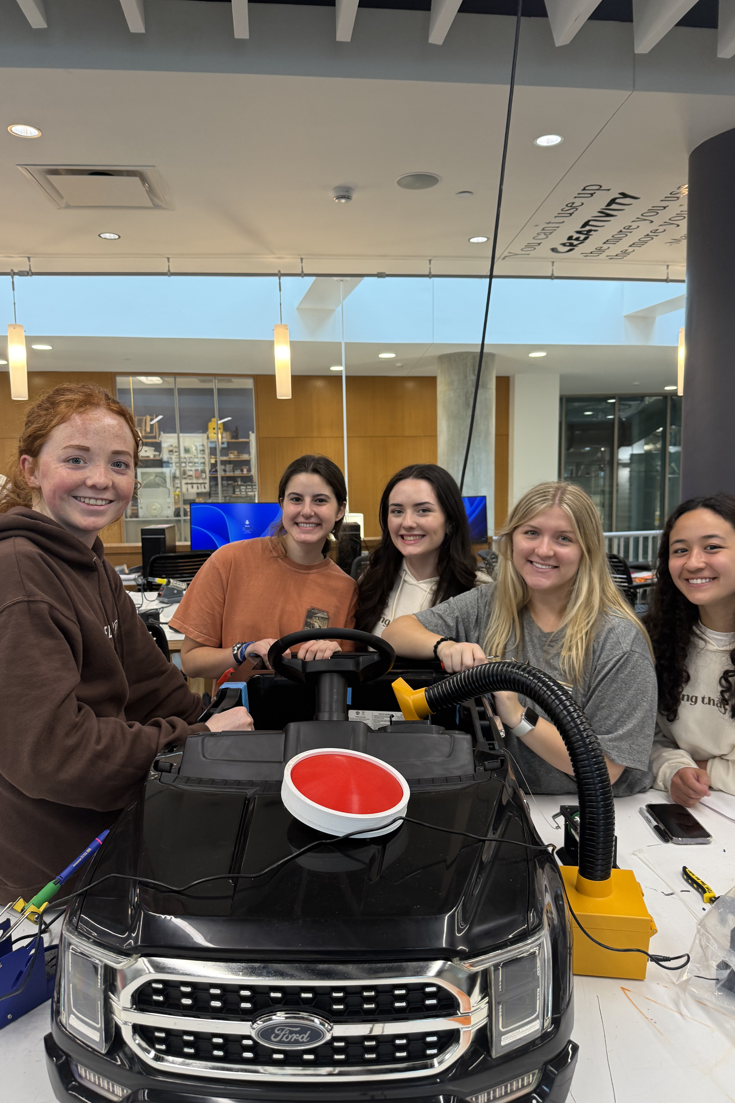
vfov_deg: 71.5
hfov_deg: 51.3
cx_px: 370
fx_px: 766
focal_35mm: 25
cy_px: 551
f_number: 1.78
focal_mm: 6.76
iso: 125
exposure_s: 1/60
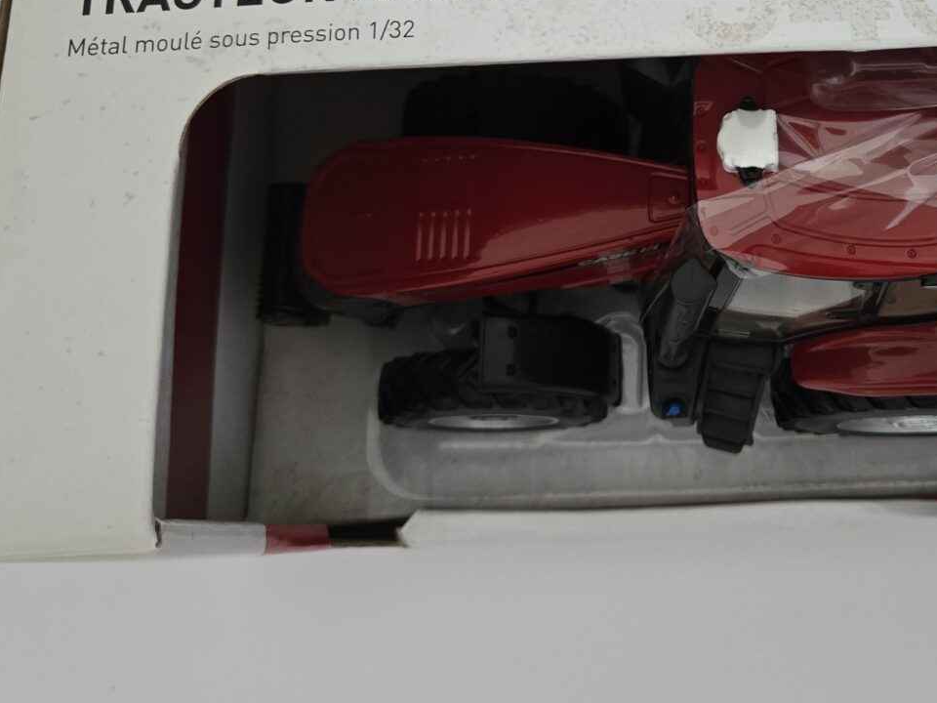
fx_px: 1245
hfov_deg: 40.3
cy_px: 87
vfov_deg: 30.3
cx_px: 685
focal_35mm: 46
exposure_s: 1/60
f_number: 1.8
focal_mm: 5.4
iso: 800
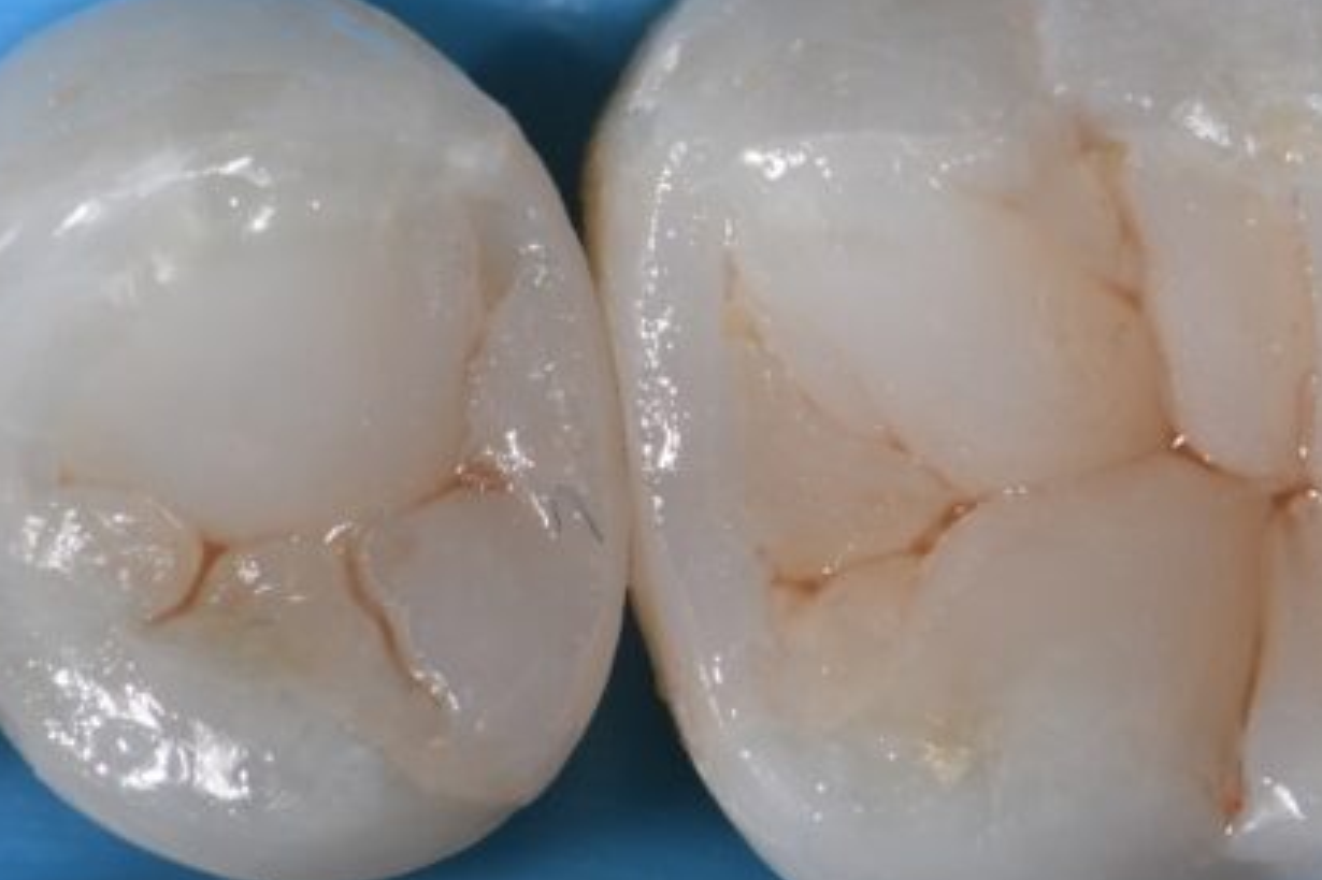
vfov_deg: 4.7
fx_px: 10791
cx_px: 848
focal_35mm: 294
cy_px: 450
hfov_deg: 7.0
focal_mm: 105
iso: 200
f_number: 32
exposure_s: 1/160
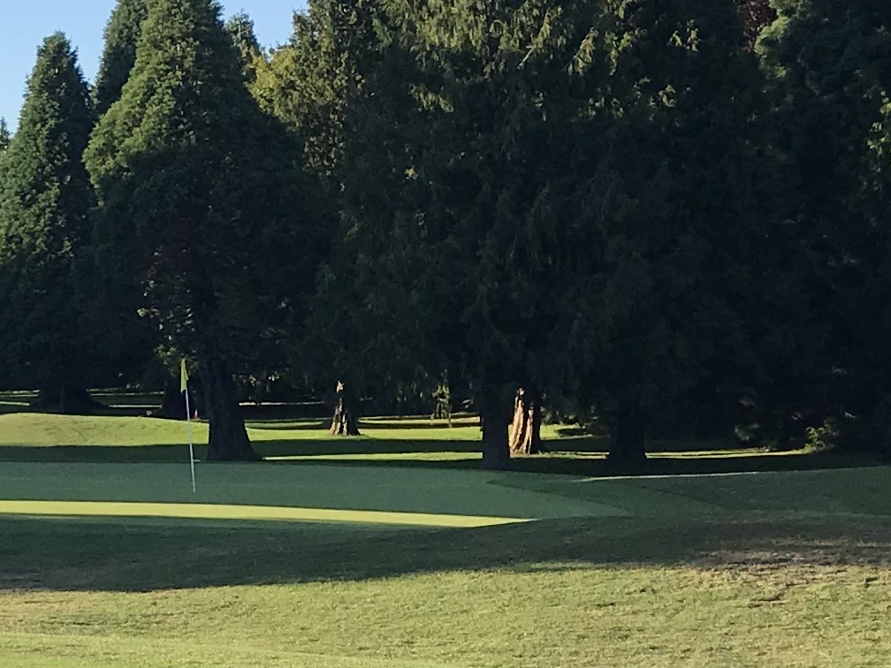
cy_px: 354
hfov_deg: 16.6
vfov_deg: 13.2
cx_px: -263
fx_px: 2883
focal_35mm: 112
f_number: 1.8
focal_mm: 3.99
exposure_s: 1/894
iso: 20
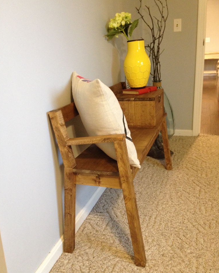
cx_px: 110
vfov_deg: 49.1
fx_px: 300
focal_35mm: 37
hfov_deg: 40.1
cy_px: 129
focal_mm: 4.28
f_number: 2.4
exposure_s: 1/20
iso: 250
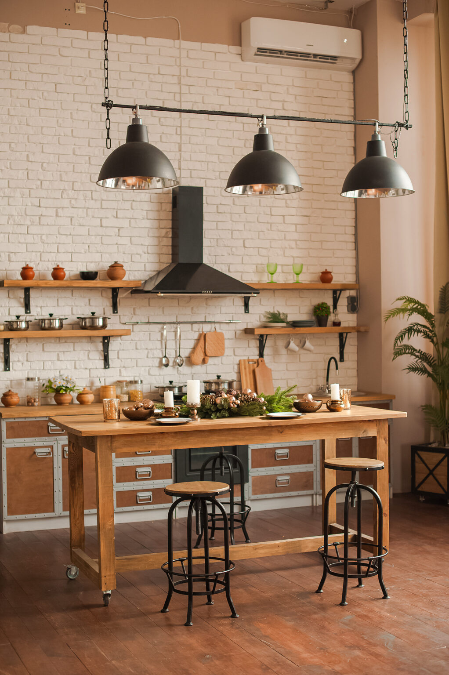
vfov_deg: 39.6
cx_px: 224
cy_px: 338
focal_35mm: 50
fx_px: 937
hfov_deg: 27.0
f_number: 3.2
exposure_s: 1/250
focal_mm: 50
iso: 800
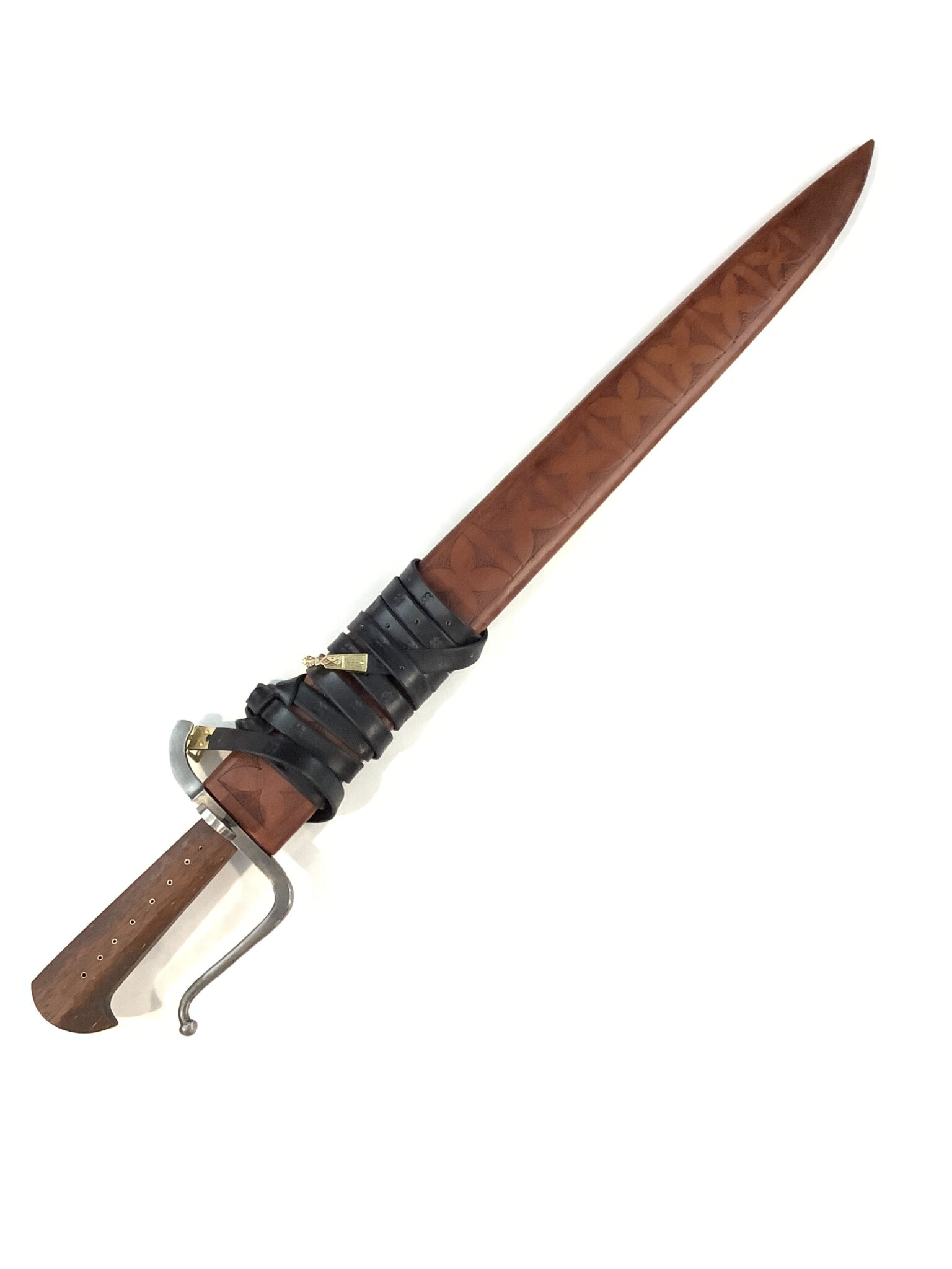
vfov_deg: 58.4
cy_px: 634
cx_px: 476
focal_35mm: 31
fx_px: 1137
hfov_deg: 45.4
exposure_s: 1/60
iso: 250
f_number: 2.4
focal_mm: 3.3
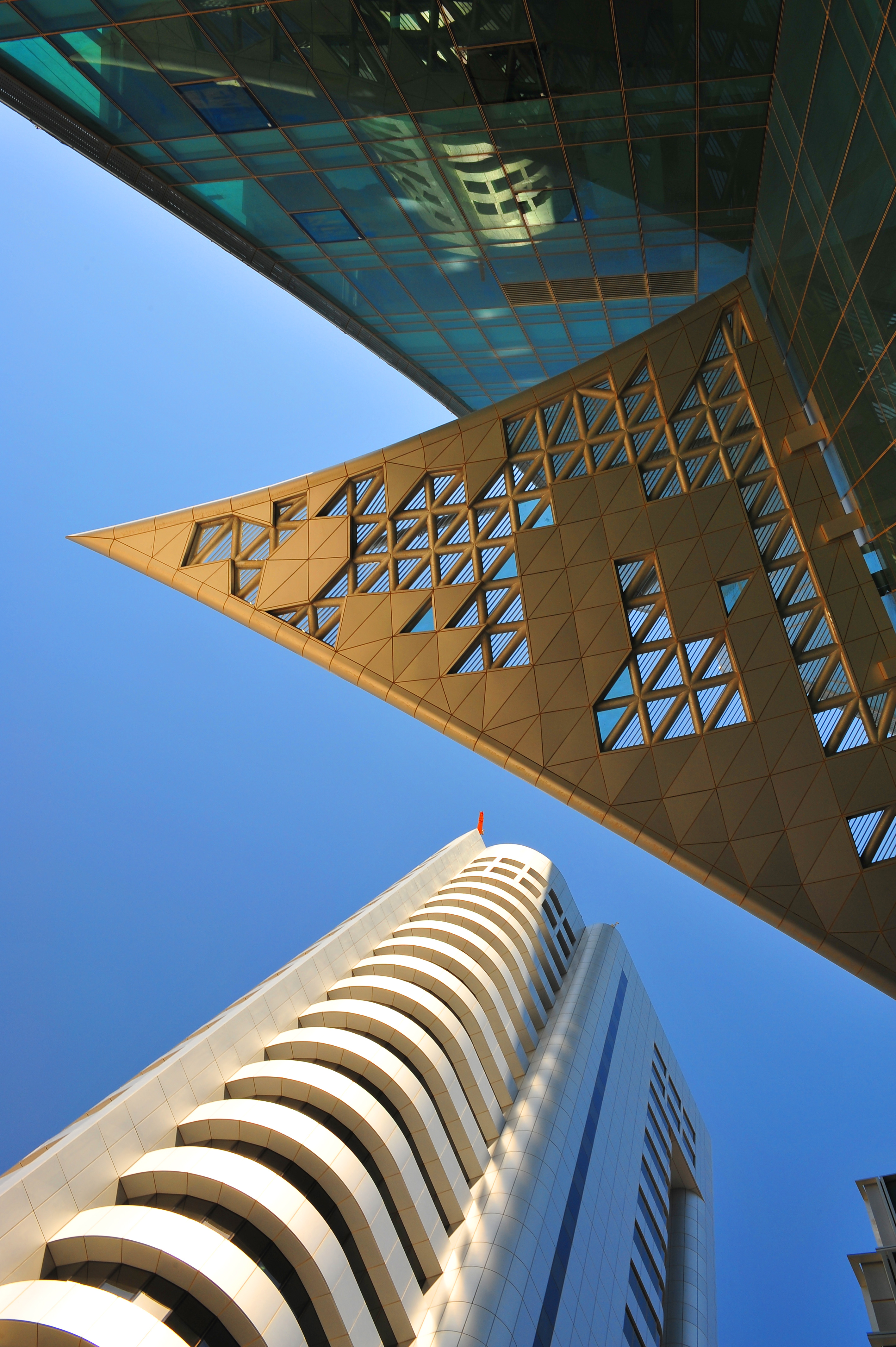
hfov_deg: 42.3
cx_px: 448
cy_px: 674
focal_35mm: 31
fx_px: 1159
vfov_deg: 60.3
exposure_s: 1/50
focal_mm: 31
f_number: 16
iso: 250
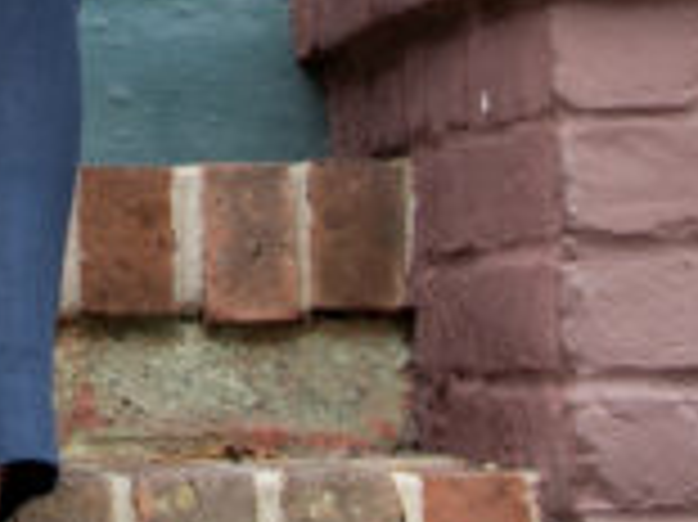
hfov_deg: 9.7
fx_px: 3969
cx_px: -360
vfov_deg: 7.3
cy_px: -500
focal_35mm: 197
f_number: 3.2
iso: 100
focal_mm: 31
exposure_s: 1/100
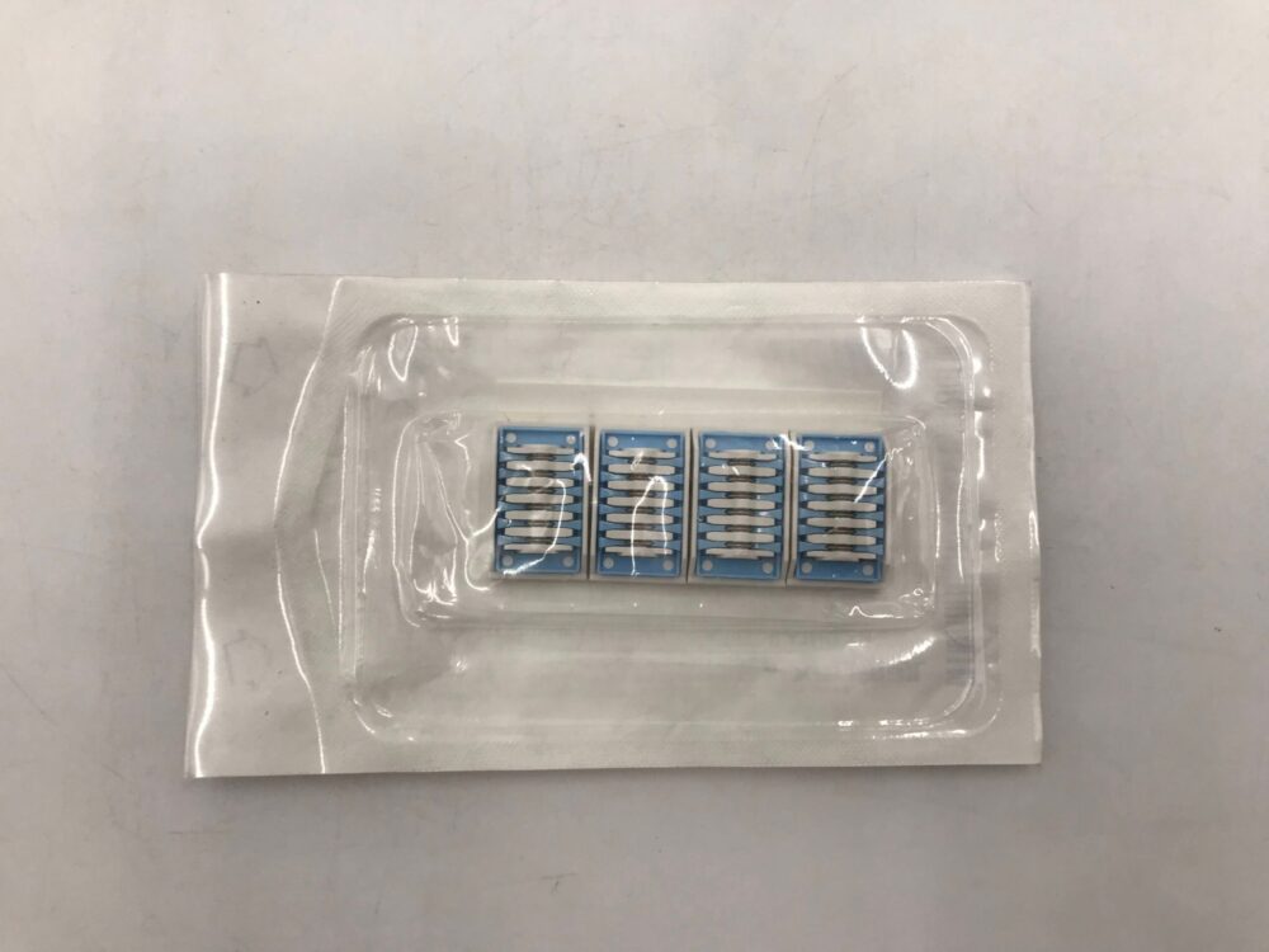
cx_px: 634
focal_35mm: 28
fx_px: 1026
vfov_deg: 49.7
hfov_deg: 63.4
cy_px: 476
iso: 32
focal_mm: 3.99
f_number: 1.8
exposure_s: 1/60
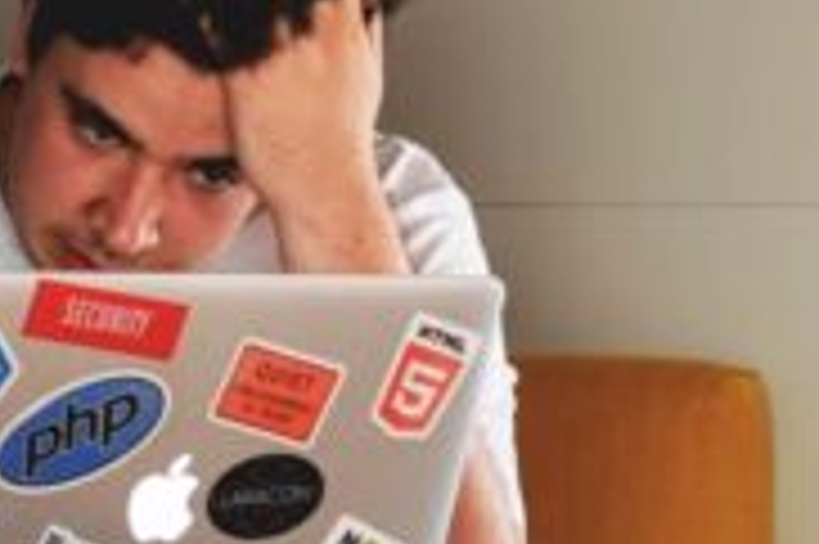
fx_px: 7205
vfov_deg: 4.3
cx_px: 702
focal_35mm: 317
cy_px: 169
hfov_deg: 6.5
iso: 640
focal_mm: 50
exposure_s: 1/60
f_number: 3.2
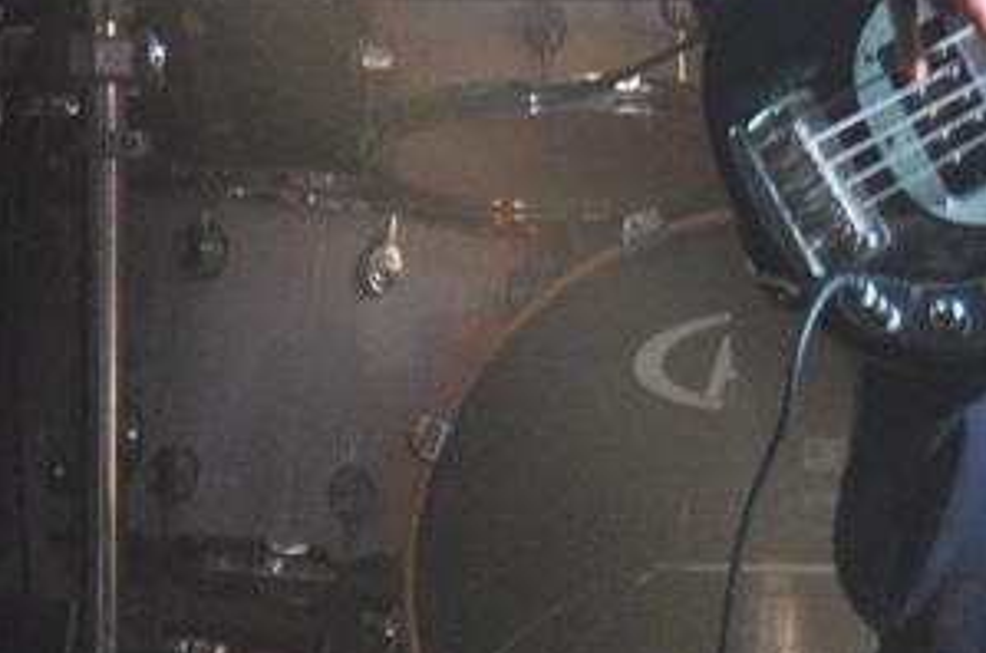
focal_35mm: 613
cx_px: 2035
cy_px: 211
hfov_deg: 3.3
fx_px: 16746
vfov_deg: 2.2
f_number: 5.3
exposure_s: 1/40
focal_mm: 75
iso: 800
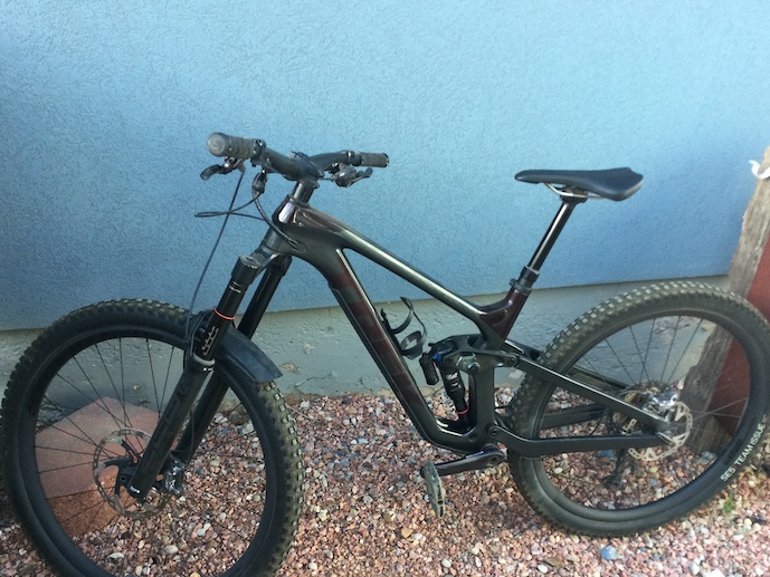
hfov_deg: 51.3
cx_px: 393
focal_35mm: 36
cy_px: 333
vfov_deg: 39.6
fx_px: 801
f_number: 2.4
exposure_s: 1/30
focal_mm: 3.3
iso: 25
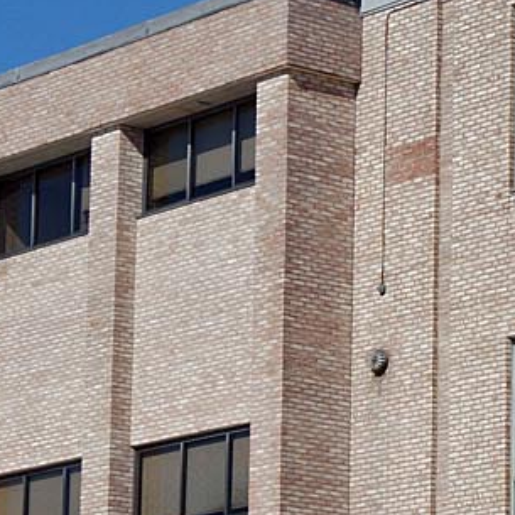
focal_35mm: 196
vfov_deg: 8.9
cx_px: 750
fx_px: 3303
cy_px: 527
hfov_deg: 8.7
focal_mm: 29
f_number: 5.6
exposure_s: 1/800
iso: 100
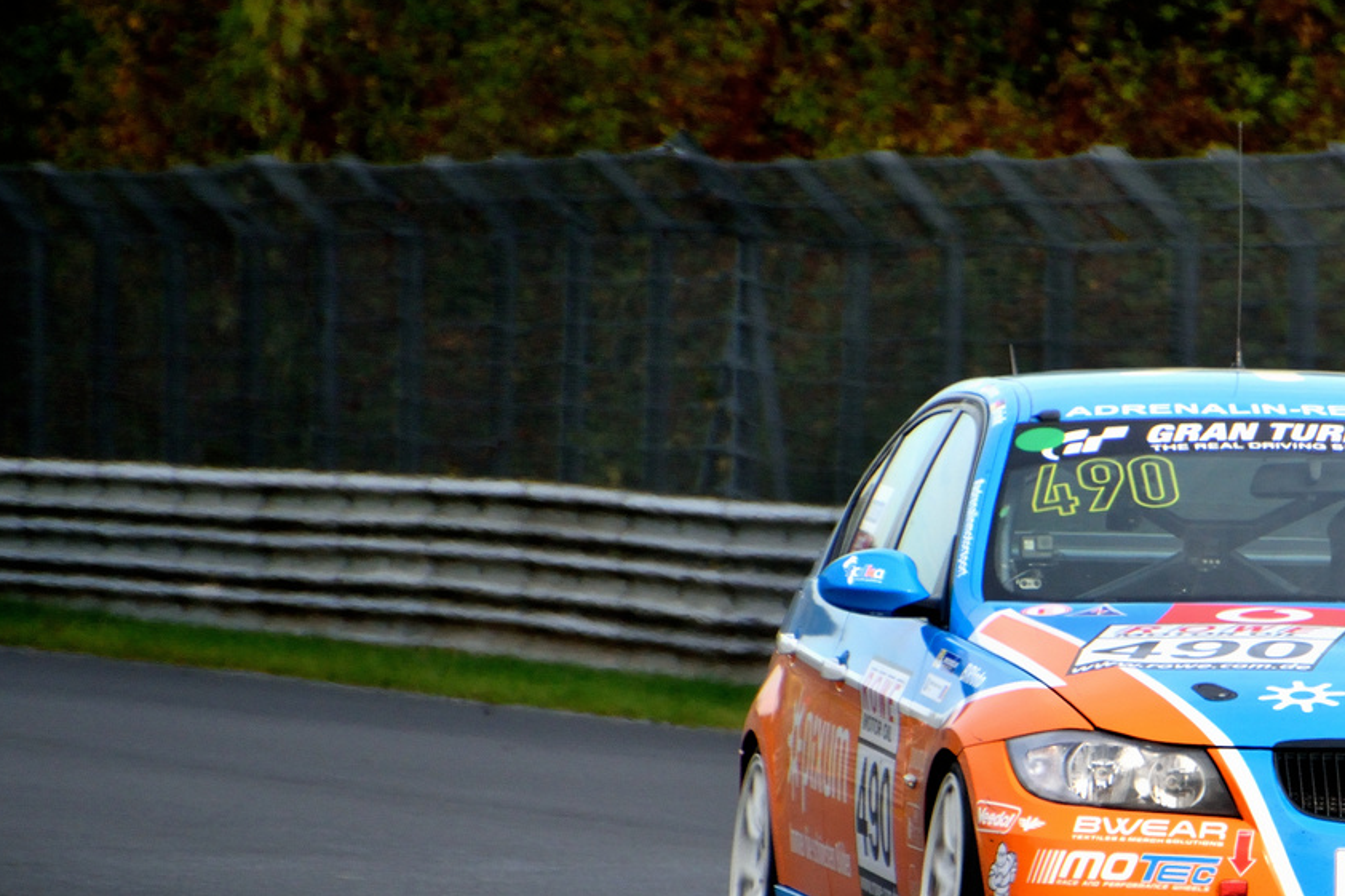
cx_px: 1157
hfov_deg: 2.6
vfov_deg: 1.8
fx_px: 29097
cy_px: 626
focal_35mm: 779
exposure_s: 1/1000
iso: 560
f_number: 6.3
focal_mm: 270
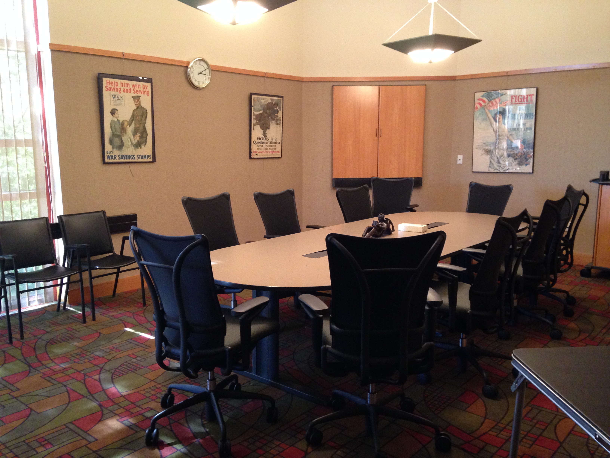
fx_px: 582
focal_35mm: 33
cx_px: 305
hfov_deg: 55.4
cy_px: 229
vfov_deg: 42.9
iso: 320
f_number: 2.4
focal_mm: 4.12
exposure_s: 1/20
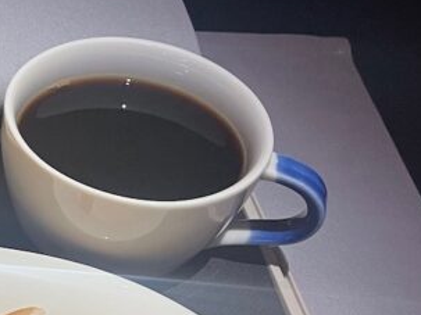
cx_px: -250
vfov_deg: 16.8
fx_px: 1070
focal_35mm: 88
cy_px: 185
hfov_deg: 18.9
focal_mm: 5.1
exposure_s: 1/58
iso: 160
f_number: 1.6
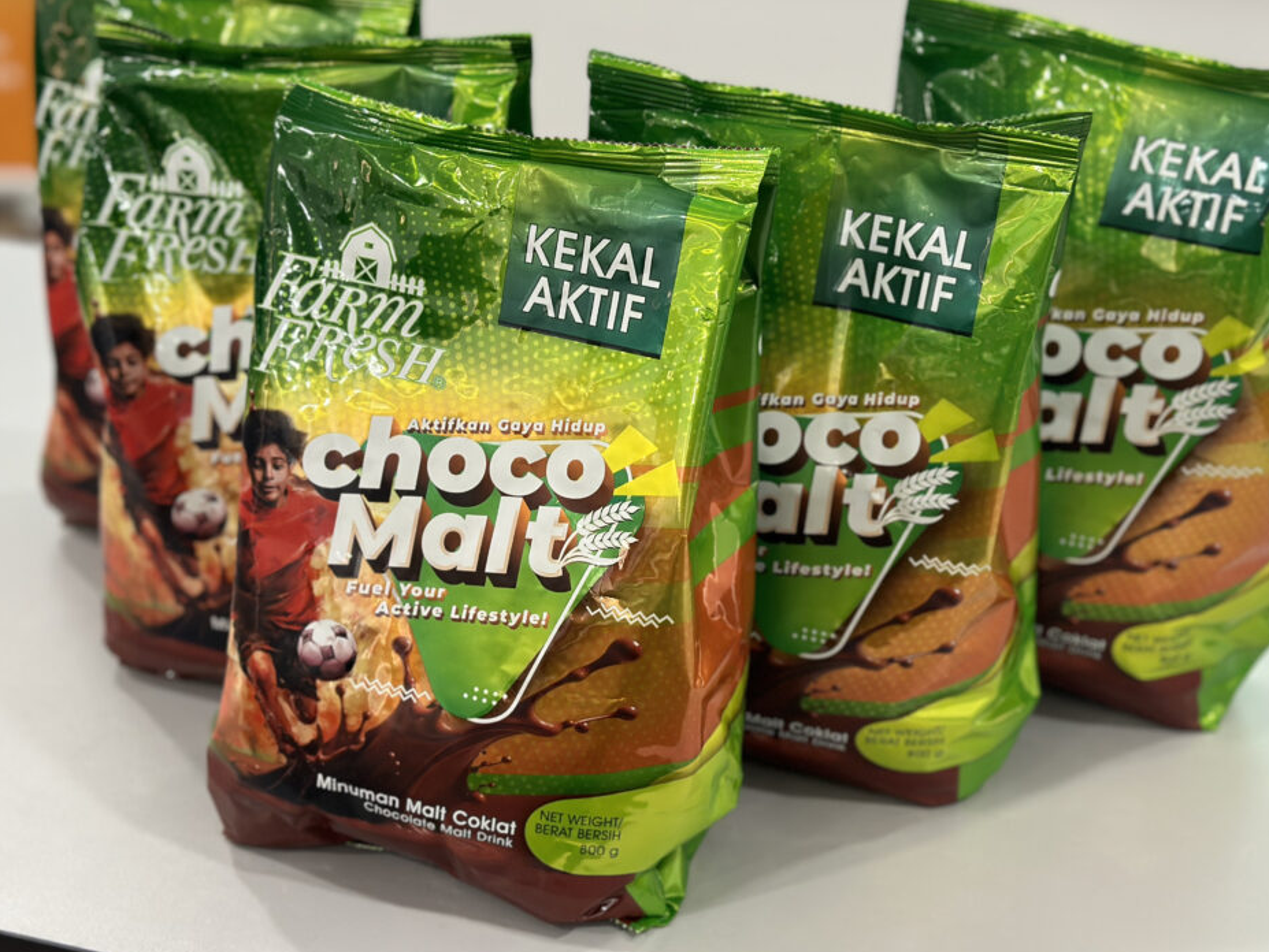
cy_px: 447
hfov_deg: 36.2
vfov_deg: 27.5
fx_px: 1944
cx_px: 621
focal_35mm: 53
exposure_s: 1/50
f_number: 1.78
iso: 200
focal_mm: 6.86
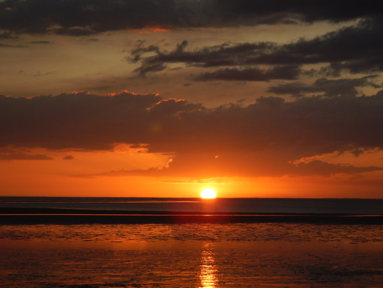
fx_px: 1549
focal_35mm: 140
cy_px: 144
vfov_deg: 10.6
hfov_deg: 14.1
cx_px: 192
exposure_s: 1/320
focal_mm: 25
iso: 125
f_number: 4.8
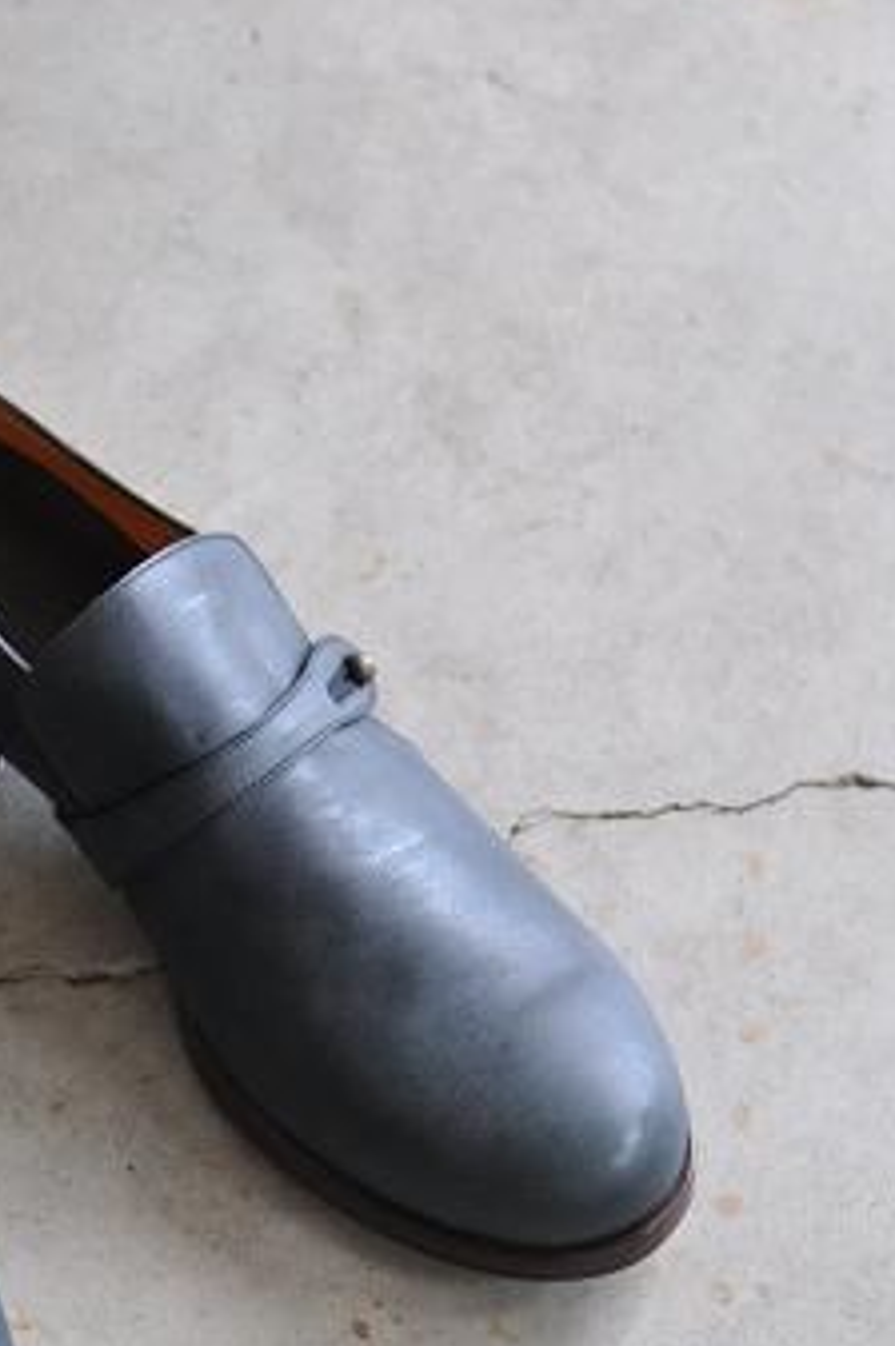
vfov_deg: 11.0
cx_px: 134
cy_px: 1156
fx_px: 6987
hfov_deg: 7.3
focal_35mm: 187
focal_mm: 70
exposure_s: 1/15
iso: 400
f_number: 6.3
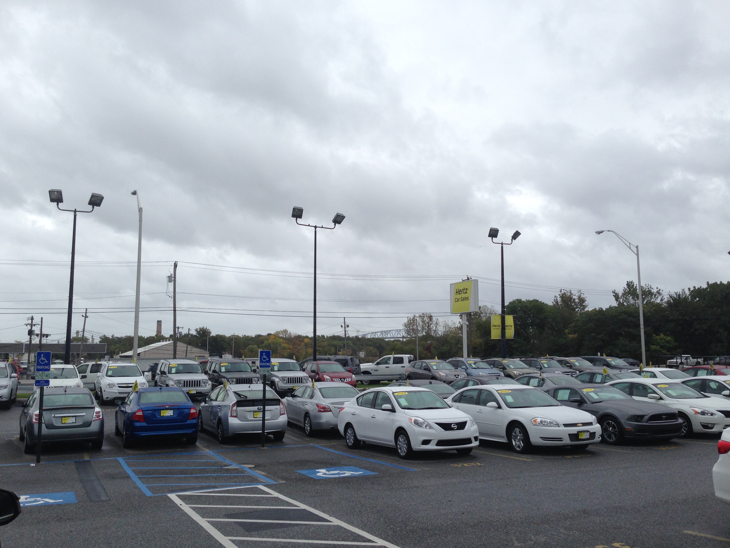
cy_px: 274
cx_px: 365
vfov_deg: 42.9
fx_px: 696
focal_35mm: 33
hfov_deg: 55.4
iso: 50
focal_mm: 4.12
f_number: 2.4
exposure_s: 1/589
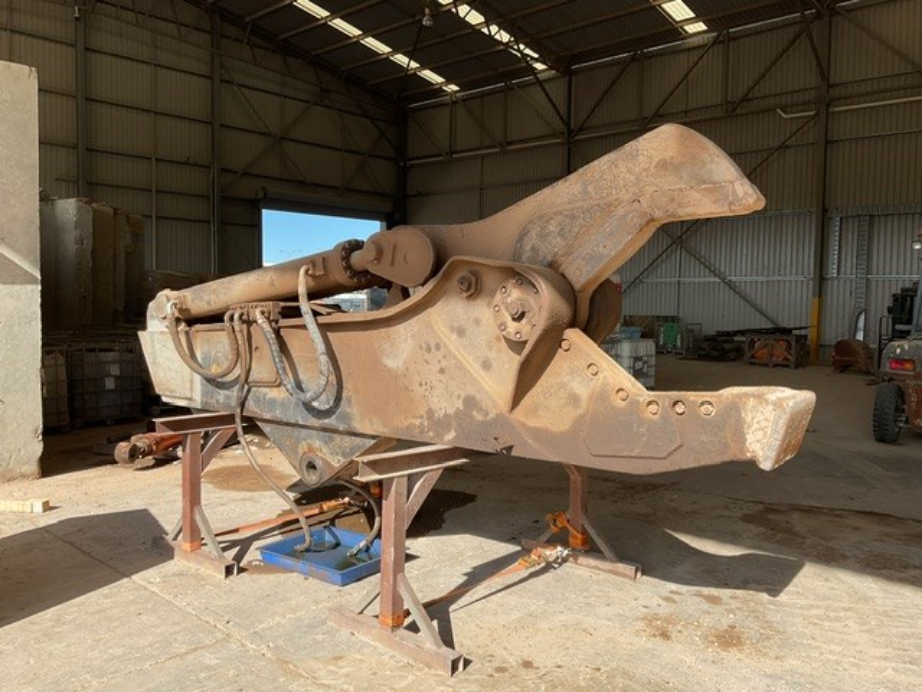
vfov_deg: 48.2
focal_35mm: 29
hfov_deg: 61.7
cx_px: 461
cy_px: 346
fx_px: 772
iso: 16
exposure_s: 1/944
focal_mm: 3
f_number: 1.8
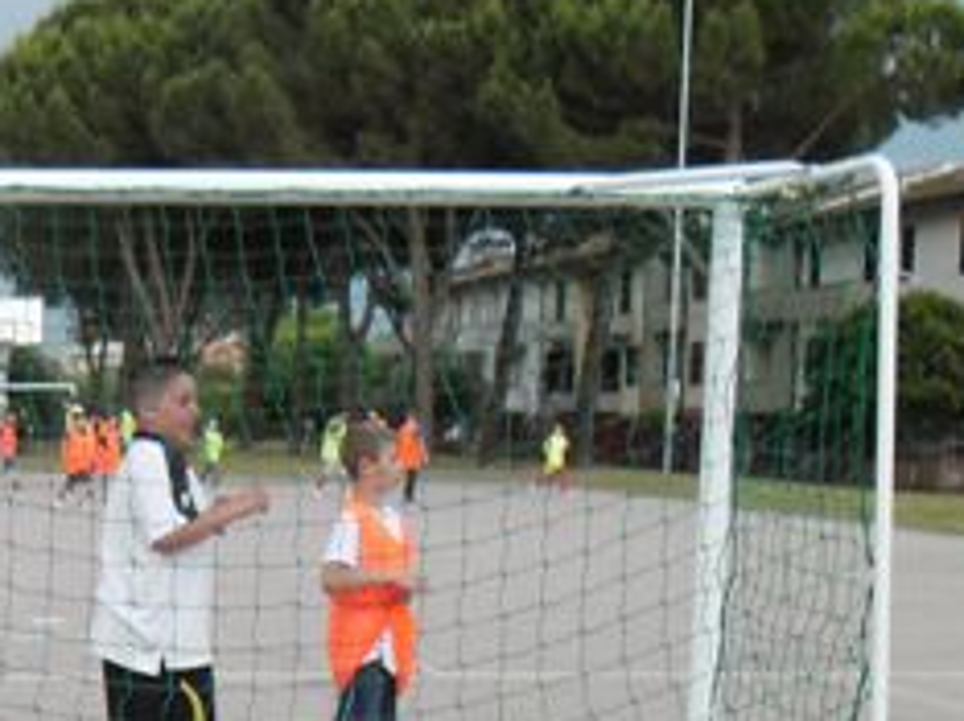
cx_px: 99
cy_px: 803
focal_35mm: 74
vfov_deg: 19.0
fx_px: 2059
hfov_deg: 25.5
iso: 80
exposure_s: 1/90
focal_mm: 4.9
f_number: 3.5
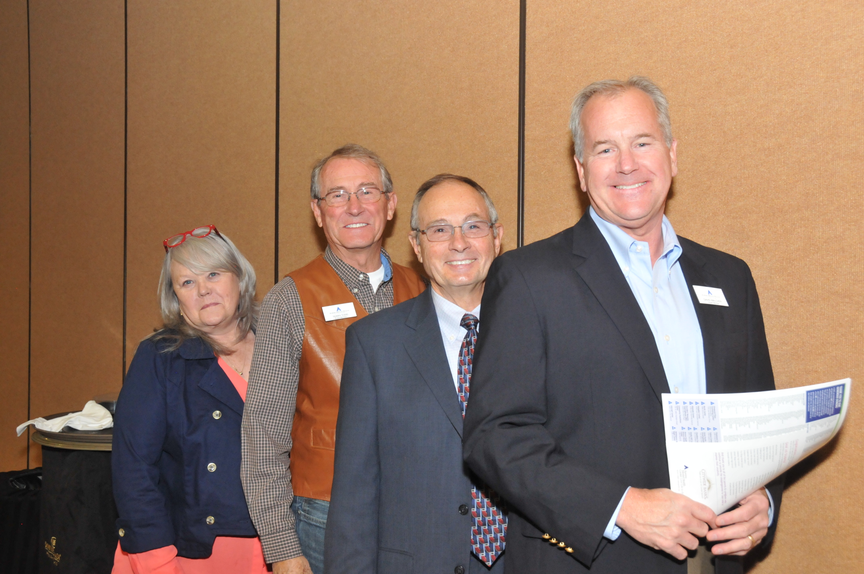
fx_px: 935
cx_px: 432
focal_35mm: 39
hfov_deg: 49.6
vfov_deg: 34.1
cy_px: 287
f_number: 5.6
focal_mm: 26
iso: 1250
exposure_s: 1/60
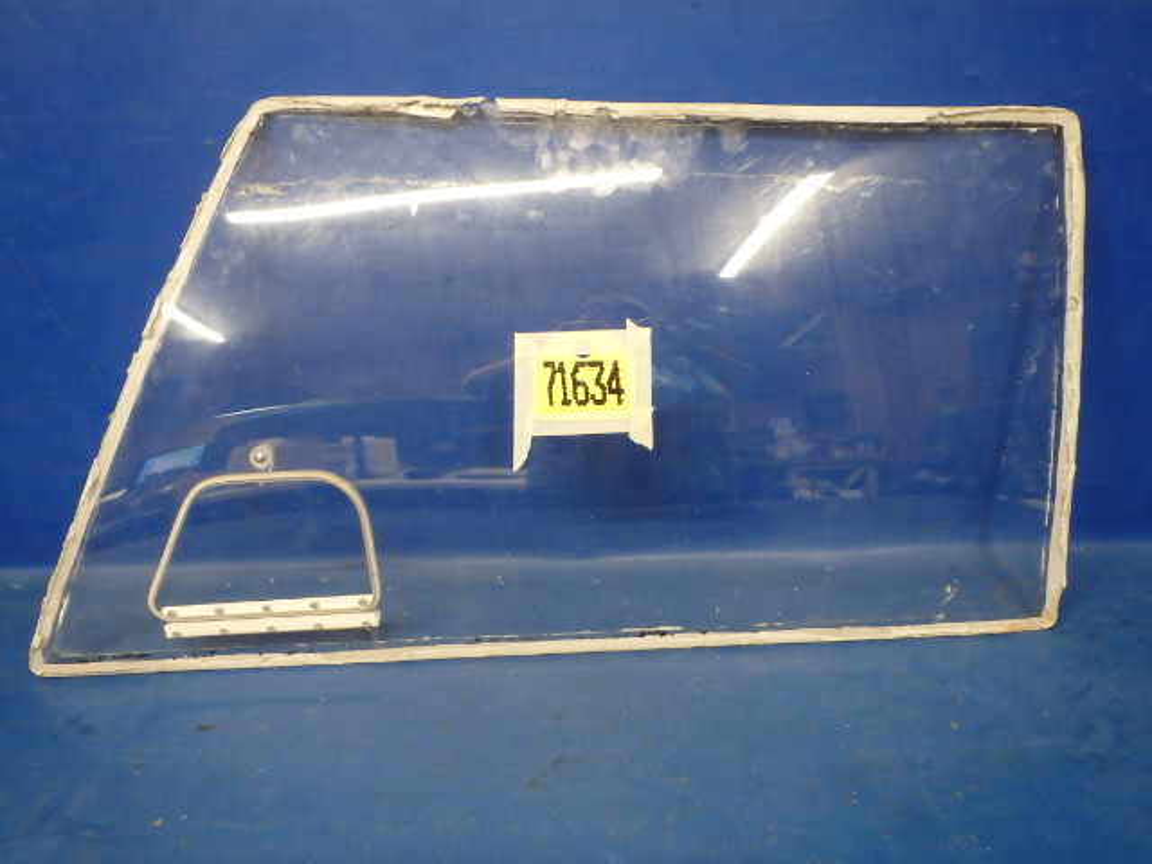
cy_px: 432
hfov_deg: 63.4
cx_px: 576
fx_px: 932
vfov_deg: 49.7
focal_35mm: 28
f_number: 3.9
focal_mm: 5
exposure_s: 1/30
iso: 640
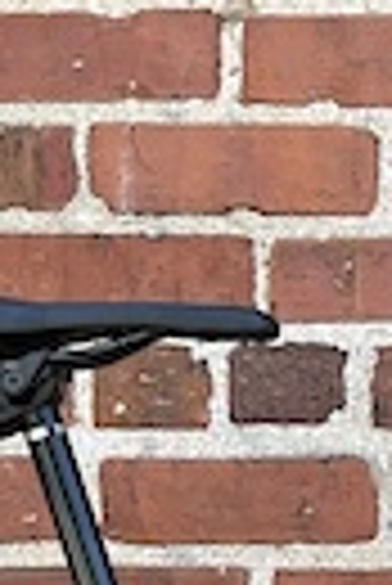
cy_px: 1030
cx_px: 667
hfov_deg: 8.3
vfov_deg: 11.9
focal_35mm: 160
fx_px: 2606
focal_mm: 5.1
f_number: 1.6
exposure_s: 1/141
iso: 32
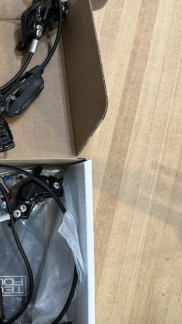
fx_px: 343
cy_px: 152
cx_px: 6
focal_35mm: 40
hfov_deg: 28.1
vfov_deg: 50.5
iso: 250
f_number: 1.78
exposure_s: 1/60
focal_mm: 6.86
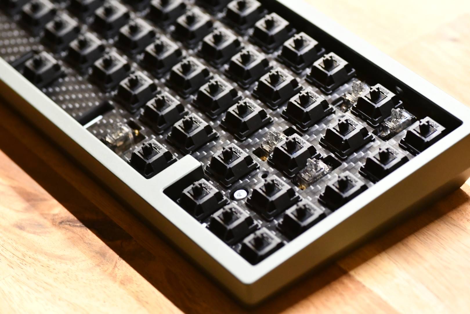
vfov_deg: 10.2
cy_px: 157
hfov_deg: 15.2
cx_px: 235
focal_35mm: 135
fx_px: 1762
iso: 5000
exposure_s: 1/60
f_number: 5.6
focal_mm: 90
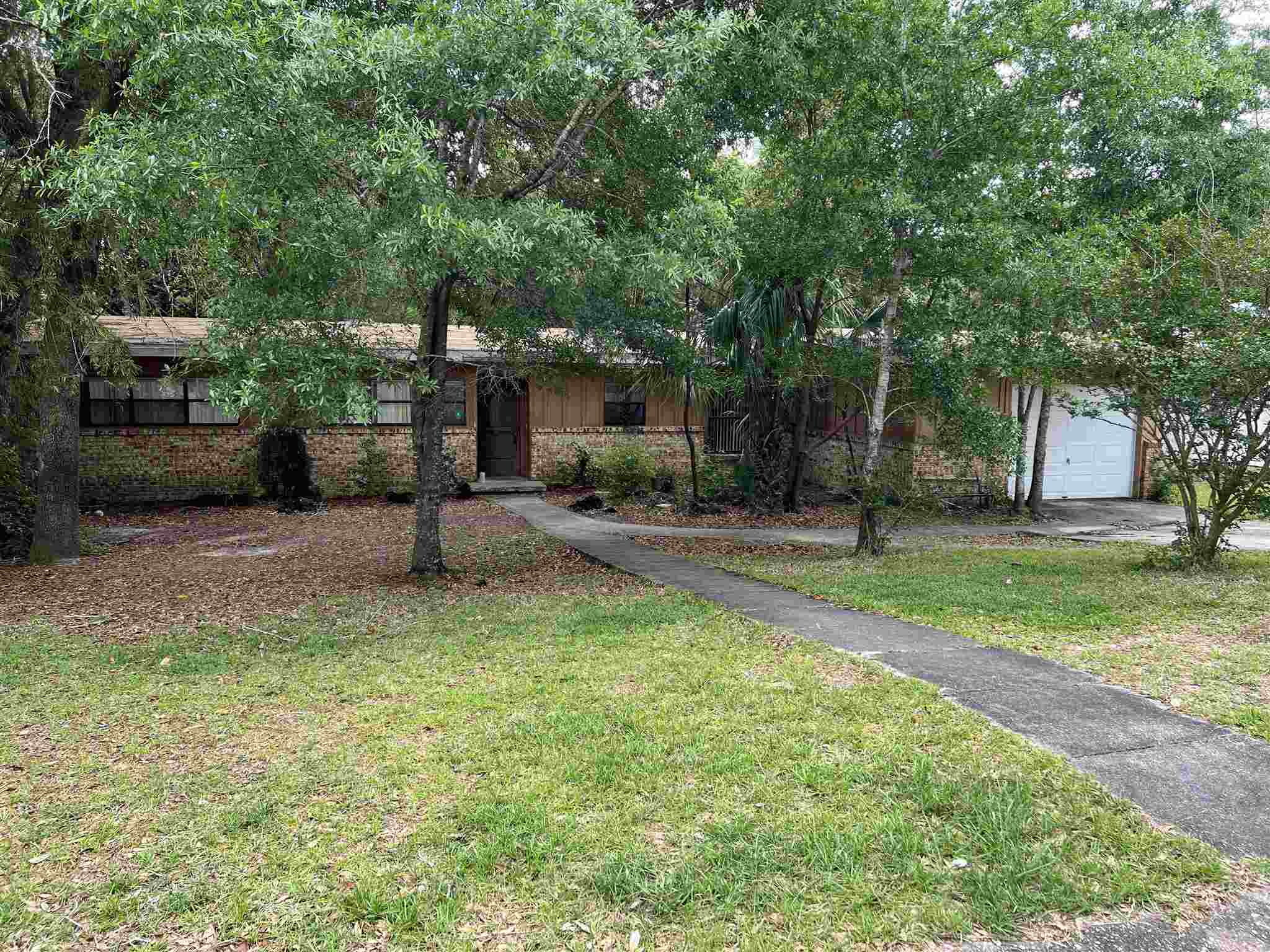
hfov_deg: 67.3
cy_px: 476
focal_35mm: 26
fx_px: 954
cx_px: 635
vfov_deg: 53.1
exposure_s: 1/166
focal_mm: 5.7
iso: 40
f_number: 1.5
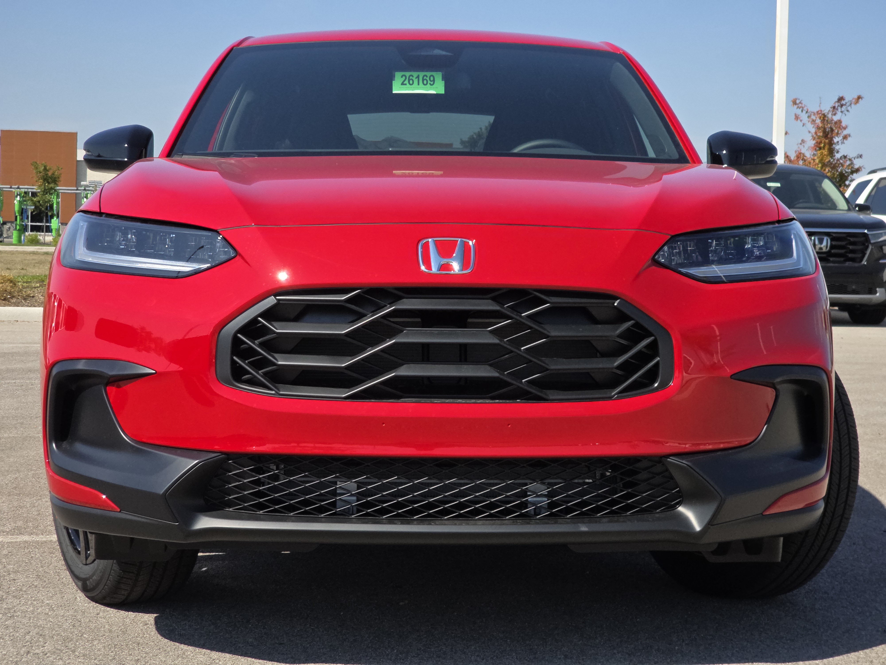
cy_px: 332
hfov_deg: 28.2
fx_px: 1766
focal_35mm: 69
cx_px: 443
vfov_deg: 21.3
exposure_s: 1/1874
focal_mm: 7.9
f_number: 2.4
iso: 50
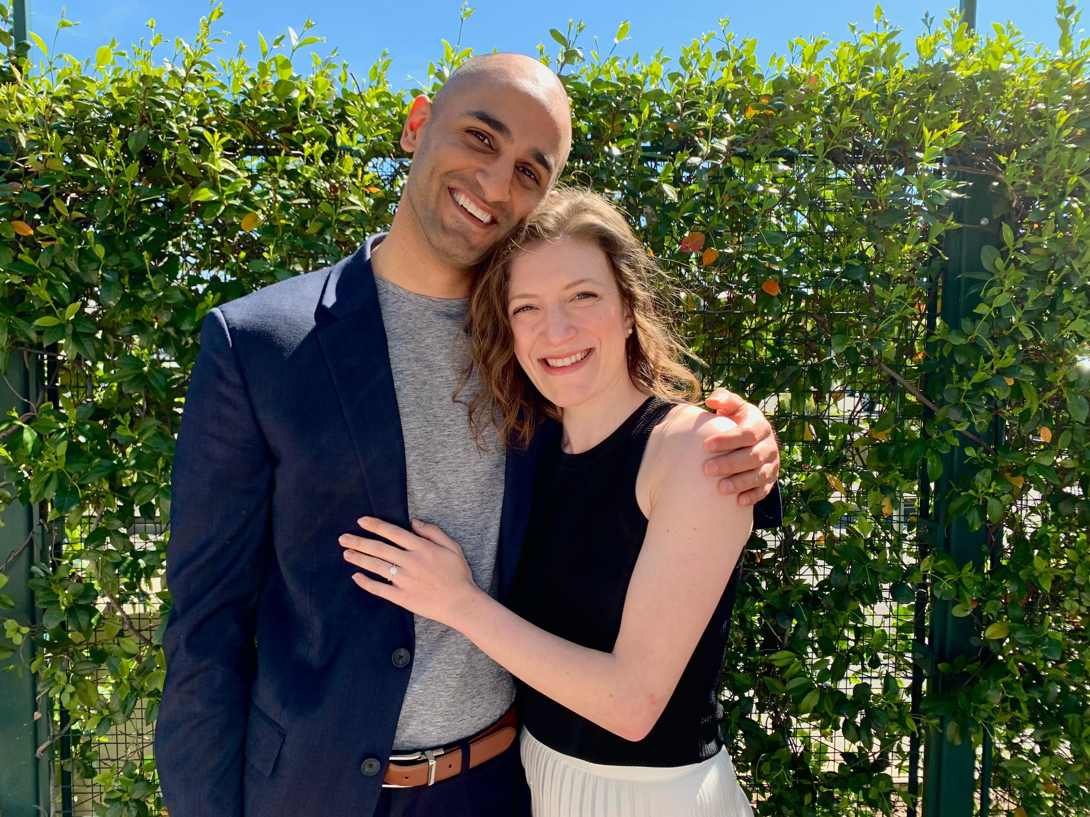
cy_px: 408
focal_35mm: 26
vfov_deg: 53.1
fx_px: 819
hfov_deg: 67.3
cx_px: 545
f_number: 1.8
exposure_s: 1/308
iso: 25
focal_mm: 4.25
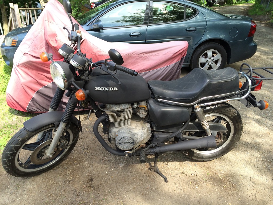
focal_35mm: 29
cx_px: 136
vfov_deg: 48.2
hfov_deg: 61.7
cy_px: 102
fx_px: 229
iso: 32
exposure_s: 1/250
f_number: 2.2
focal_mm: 4.15
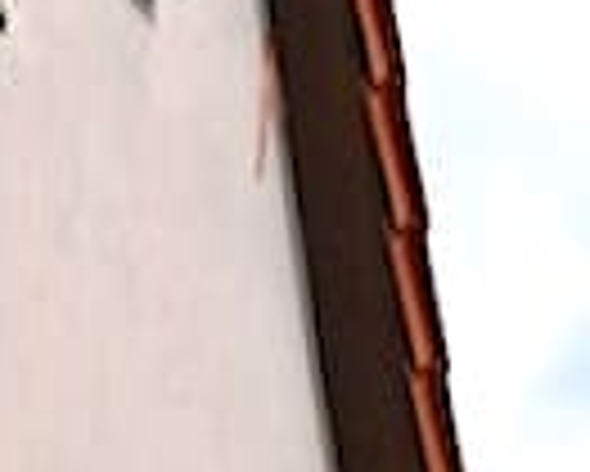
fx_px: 6134
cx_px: 1567
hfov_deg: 5.3
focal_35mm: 351
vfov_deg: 4.4
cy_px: 982
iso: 100
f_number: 8
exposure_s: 1/400
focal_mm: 41
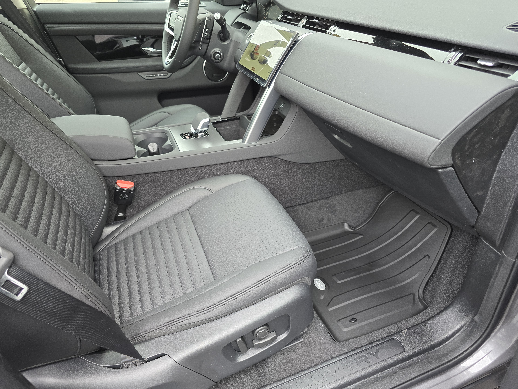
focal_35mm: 24
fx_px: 359
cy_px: 201
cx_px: 264
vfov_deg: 56.8
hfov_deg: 71.6
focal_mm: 6.3
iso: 160
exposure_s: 1/180
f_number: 1.7
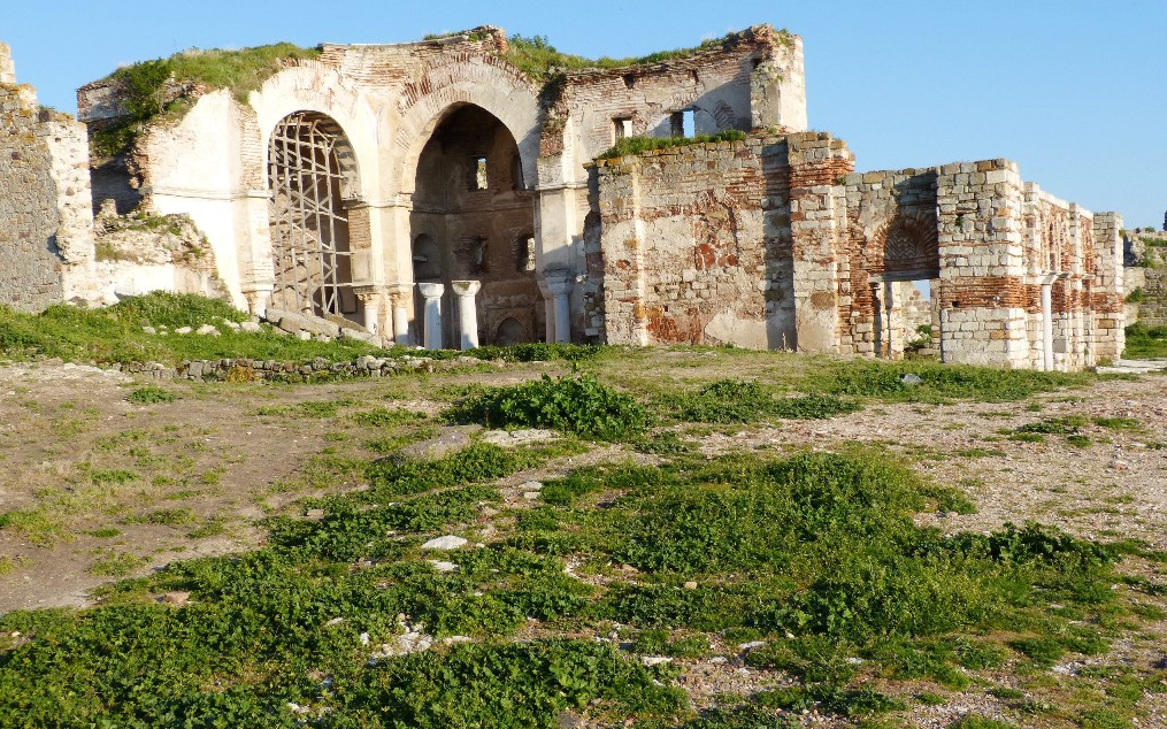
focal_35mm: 46
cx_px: 585
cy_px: 359
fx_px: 1463
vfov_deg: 28.0
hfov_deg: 43.5
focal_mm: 7.4
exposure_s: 1/800
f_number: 4
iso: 100
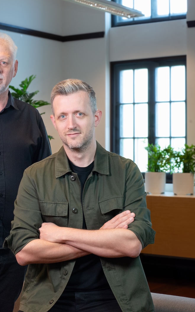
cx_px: 43
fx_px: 655
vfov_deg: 26.8
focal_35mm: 77
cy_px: 156
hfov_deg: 16.8
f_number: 11
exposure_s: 1/30
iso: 1600
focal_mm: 50
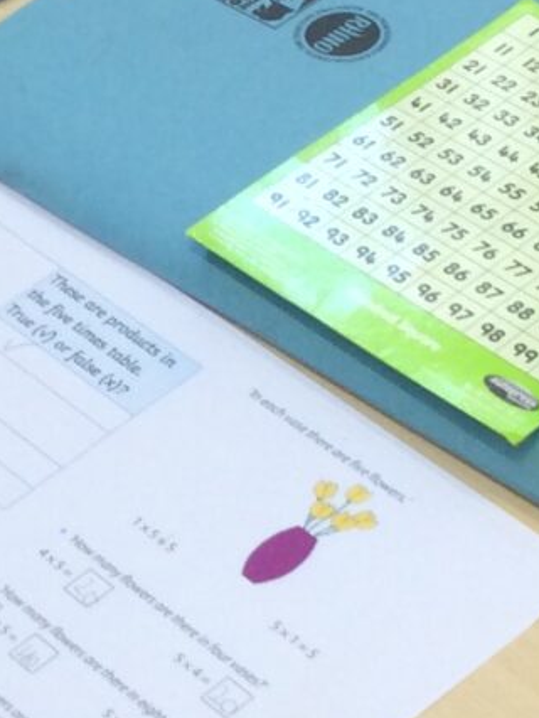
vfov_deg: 13.7
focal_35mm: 144
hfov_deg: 10.2
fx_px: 2987
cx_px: 15
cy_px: 440
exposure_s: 1/50
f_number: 2.4
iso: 40
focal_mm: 3.3
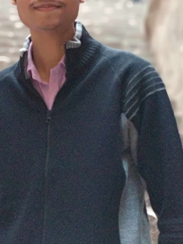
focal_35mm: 82
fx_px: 578
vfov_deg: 23.7
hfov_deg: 17.9
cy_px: 72
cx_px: 60
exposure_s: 1/33
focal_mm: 5.99
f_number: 2.6
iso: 1250
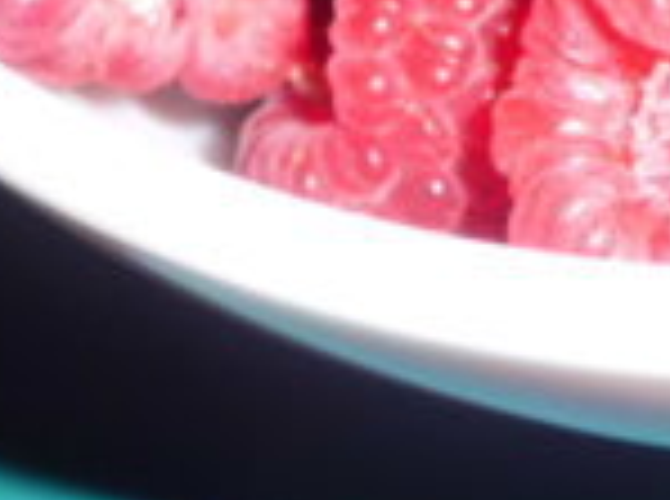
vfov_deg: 12.8
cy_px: -401
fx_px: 2027
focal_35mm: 105
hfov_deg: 17.4
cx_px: 922
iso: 64
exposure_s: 1/60
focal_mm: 4.7
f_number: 2.8
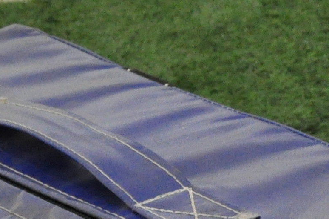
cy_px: 273
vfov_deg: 6.3
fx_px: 1971
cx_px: 420
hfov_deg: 9.4
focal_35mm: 216
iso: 2000
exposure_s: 1/40
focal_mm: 26
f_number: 11
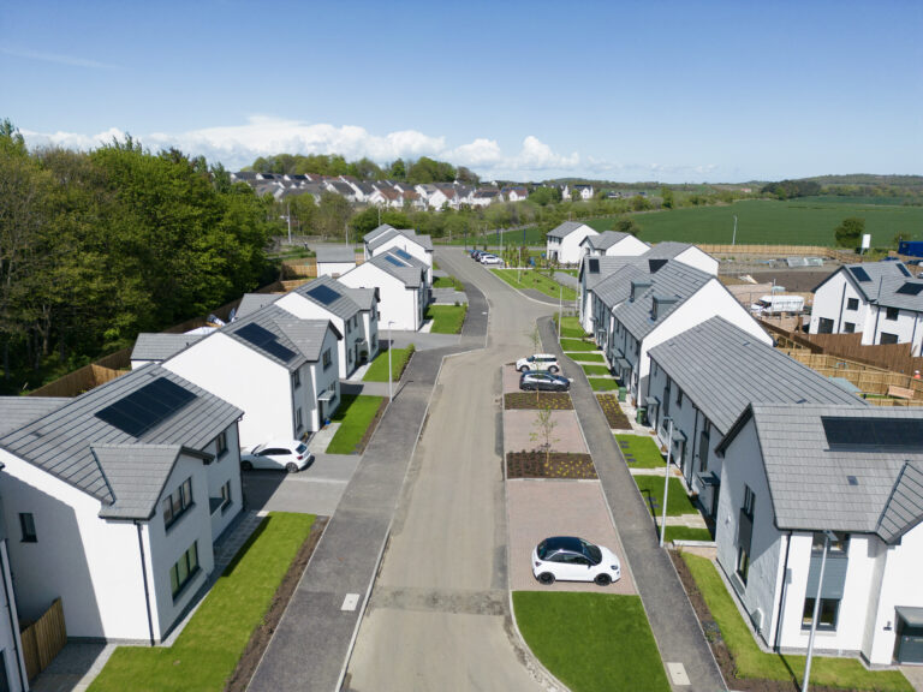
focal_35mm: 24
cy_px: 346
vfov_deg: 56.8
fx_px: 640
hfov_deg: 71.6
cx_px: 462
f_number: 1.7
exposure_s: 1/4000
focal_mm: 6.72
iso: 200
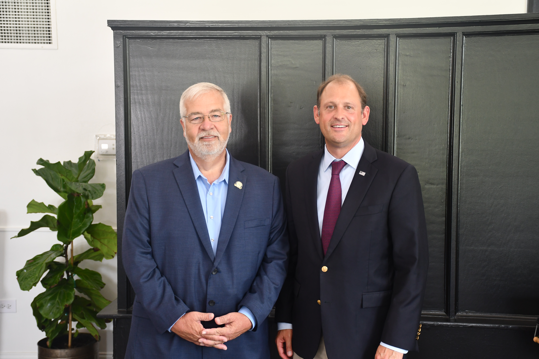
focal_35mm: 57
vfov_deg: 23.8
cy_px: 180
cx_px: 270
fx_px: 853
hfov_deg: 35.1
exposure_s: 1/25
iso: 800
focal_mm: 38
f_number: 4.2
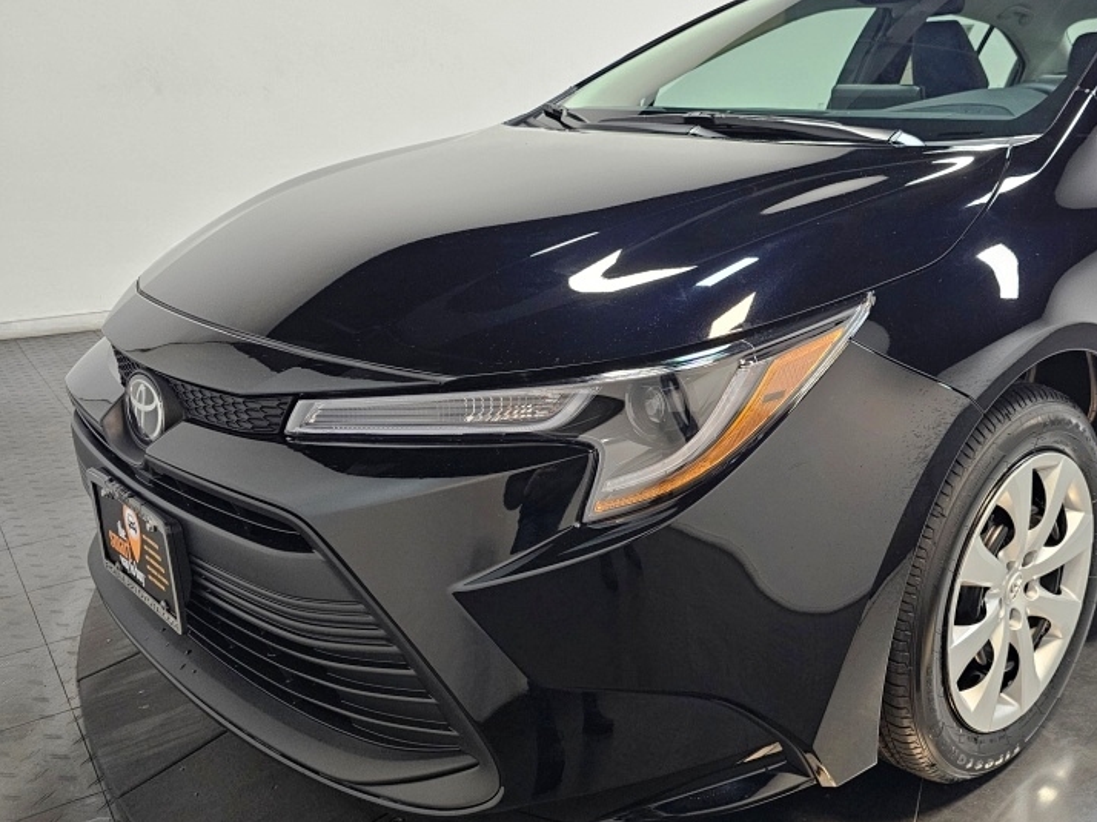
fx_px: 1045
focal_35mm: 33
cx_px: 759
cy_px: 369
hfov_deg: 53.9
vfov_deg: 42.9
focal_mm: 6.3
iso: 500
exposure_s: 1/60
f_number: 1.7
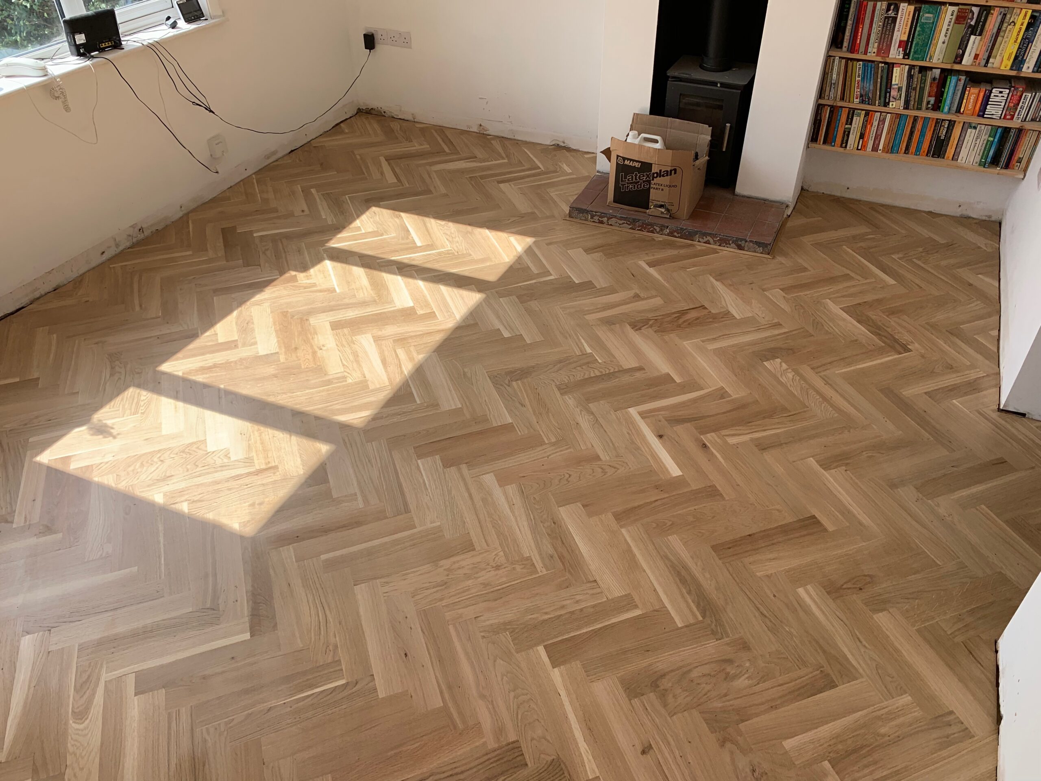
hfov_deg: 67.3
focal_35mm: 26
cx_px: 520
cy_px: 390
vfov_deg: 53.1
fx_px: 782
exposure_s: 1/608
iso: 25
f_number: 1.8
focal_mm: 4.25
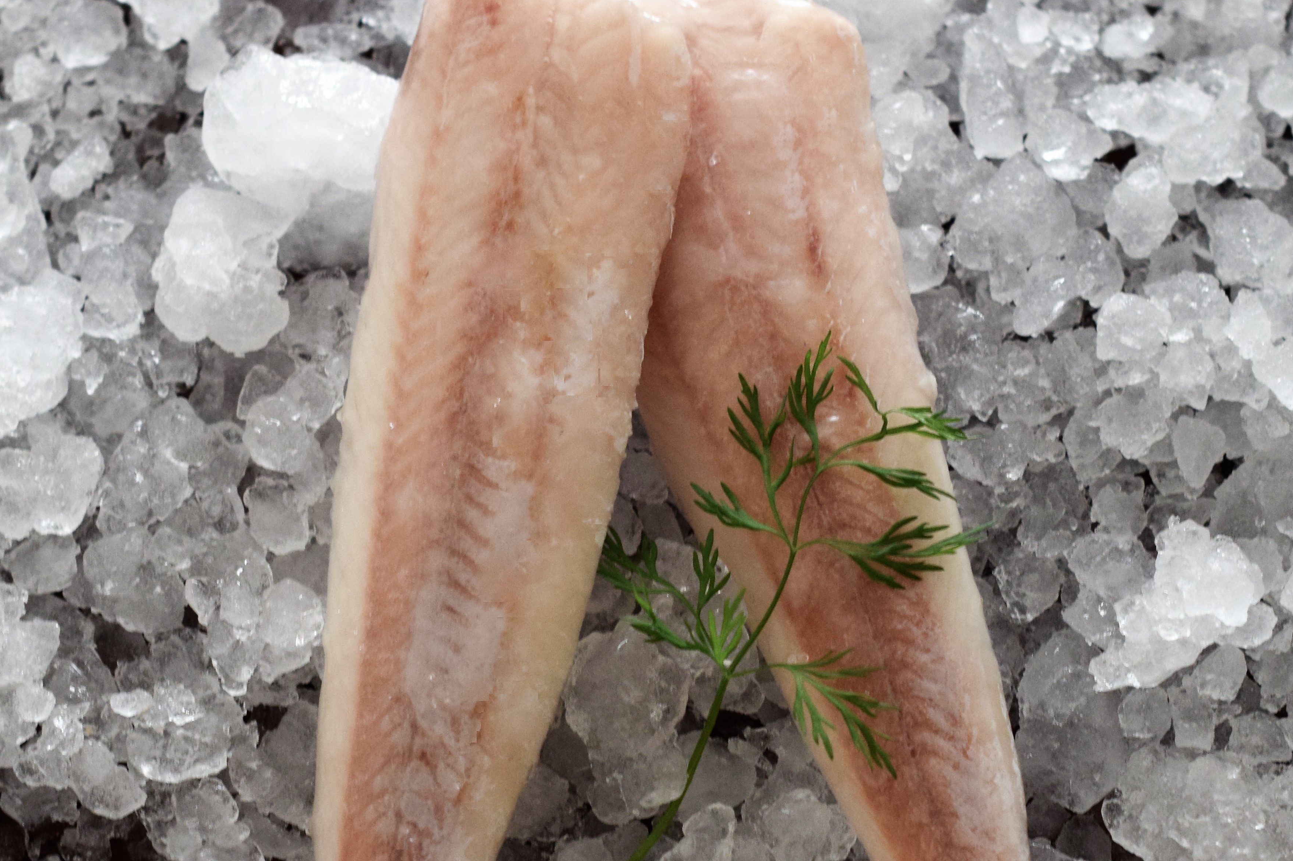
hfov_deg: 19.1
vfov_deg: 12.8
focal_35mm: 107
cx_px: 638
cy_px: 563
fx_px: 3842
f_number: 3.5
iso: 800
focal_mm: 50
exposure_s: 1/60
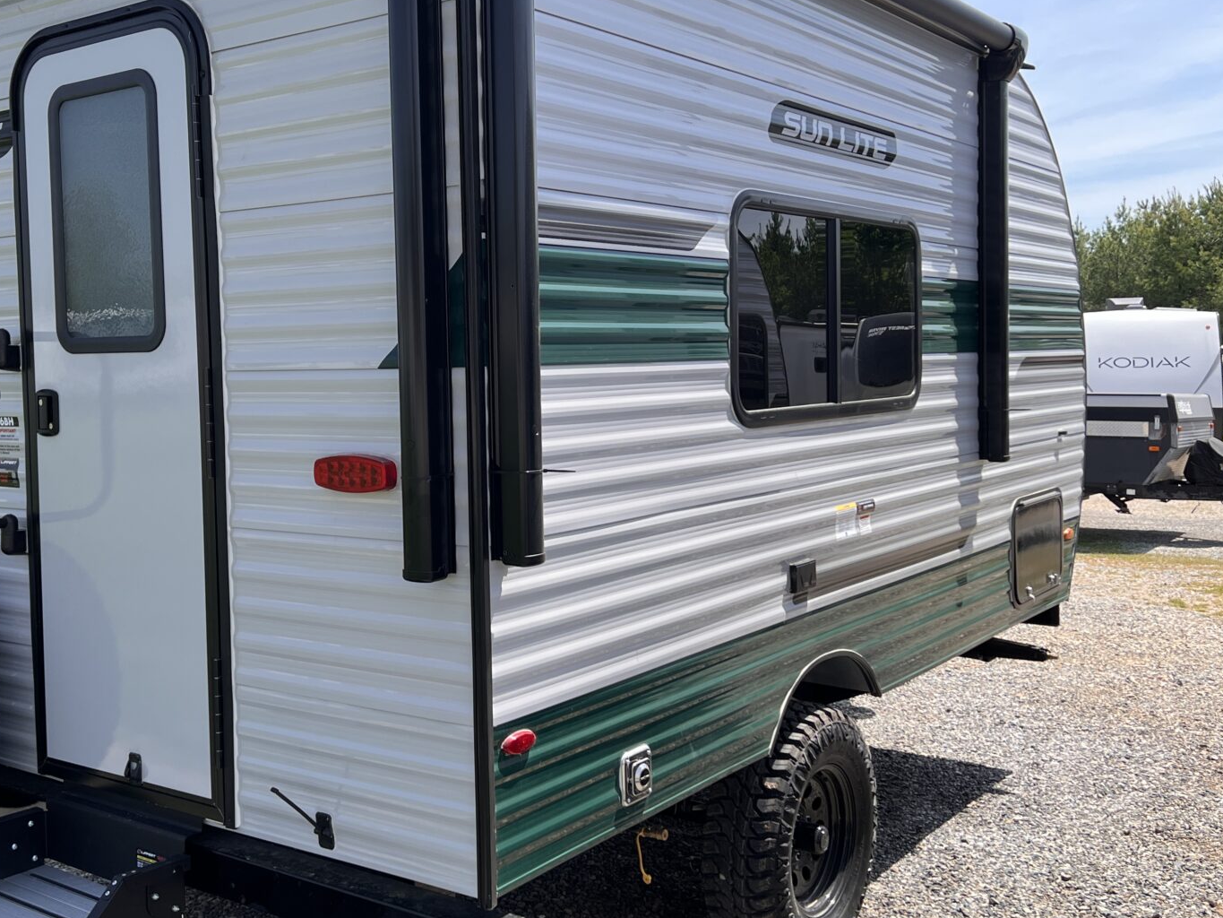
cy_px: 424
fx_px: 1378
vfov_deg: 36.8
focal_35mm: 39
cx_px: 488
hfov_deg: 47.6
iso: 50
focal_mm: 5.7
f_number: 1.5
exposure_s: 1/2513
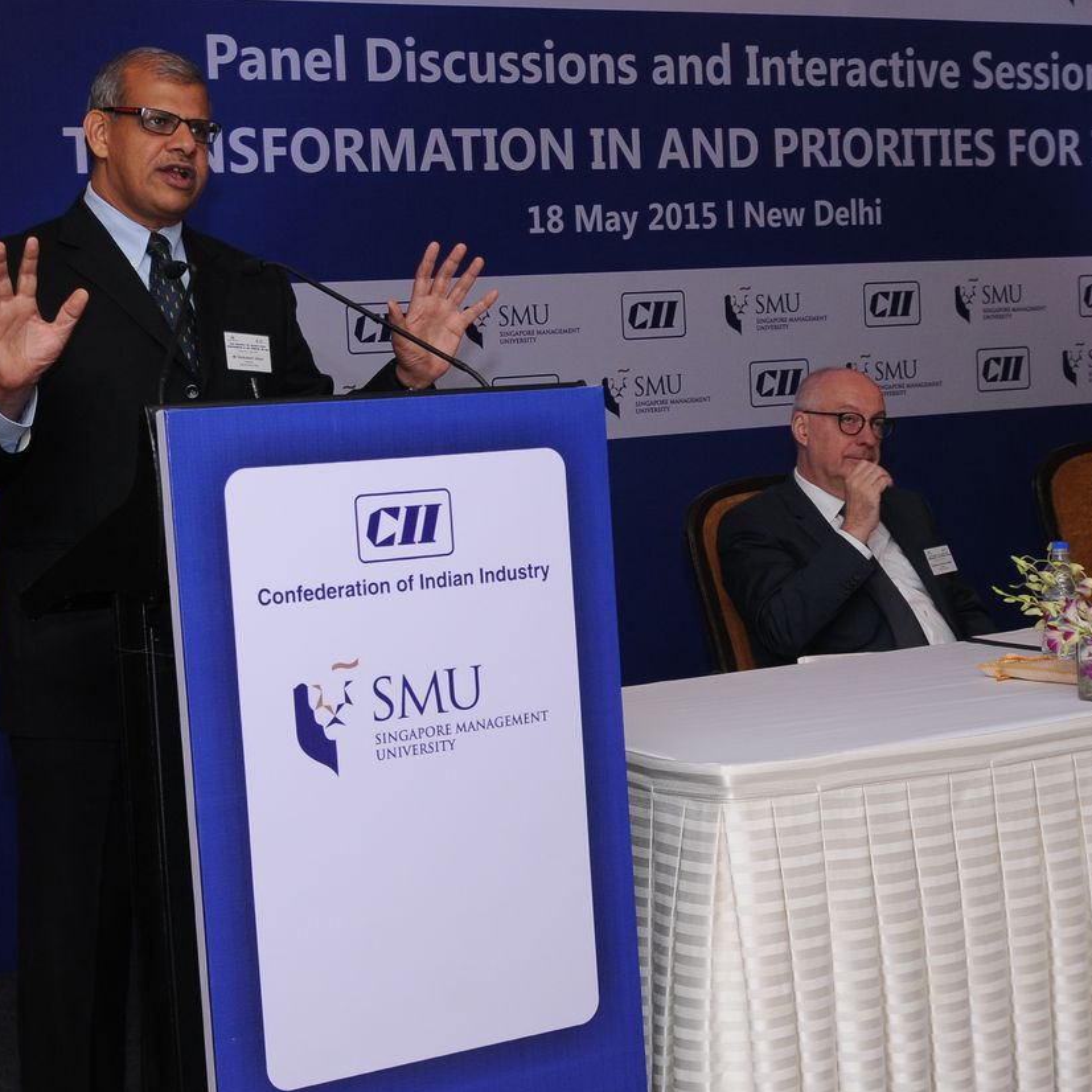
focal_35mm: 74
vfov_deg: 23.3
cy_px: 446
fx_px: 2641
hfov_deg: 23.4
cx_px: 583
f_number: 5
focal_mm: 30
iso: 400
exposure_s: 1/80
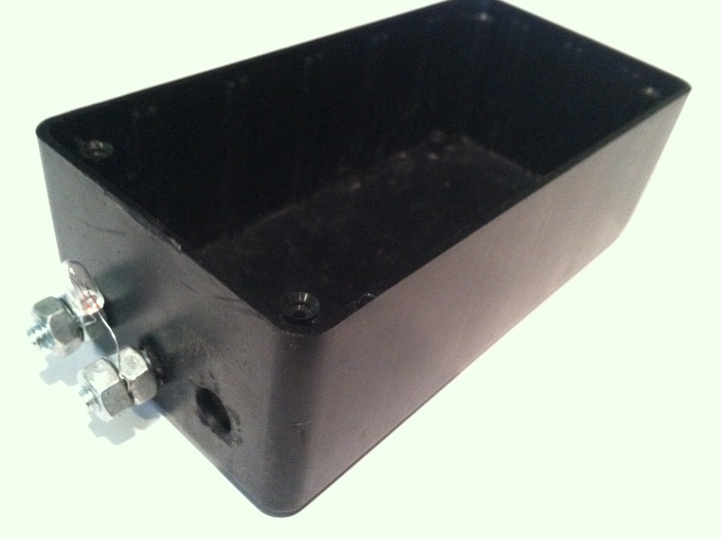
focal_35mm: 35
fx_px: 728
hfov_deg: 52.7
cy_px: 270
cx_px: 360
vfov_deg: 40.6
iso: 800
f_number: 2.8
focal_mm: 3.85
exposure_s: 1/15
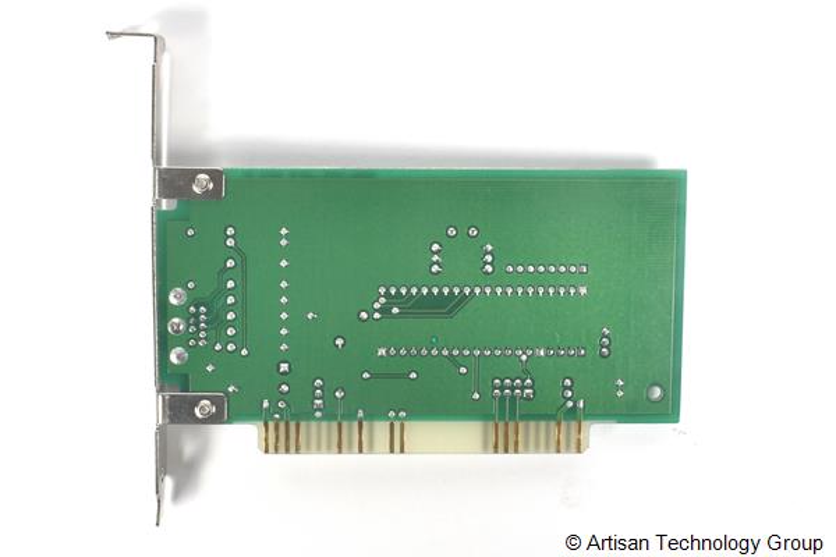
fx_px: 627
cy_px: 278
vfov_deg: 47.9
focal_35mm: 27
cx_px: 418
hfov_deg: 67.4
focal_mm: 18
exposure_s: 1/200
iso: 200
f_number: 13
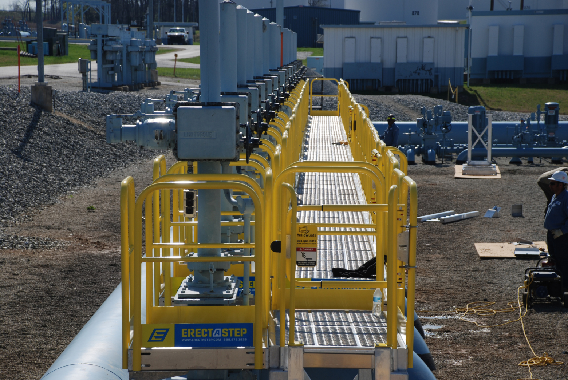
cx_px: 284
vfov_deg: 11.5
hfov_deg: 17.0
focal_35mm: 120
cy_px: 190
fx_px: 1895
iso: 100
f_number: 6.3
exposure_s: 1/640
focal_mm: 80
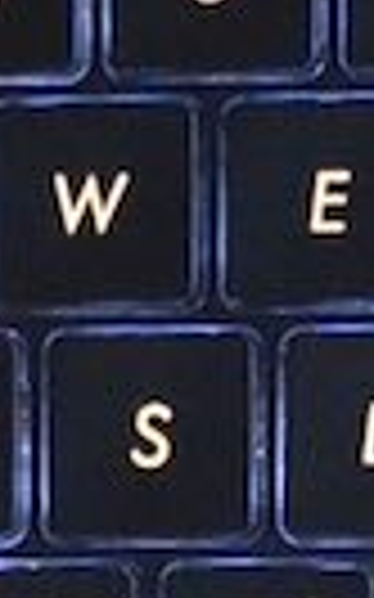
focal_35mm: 212
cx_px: 1185
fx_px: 3461
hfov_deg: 5.7
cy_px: 699
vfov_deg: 9.8
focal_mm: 18
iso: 2200
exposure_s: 1/15
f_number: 3.5
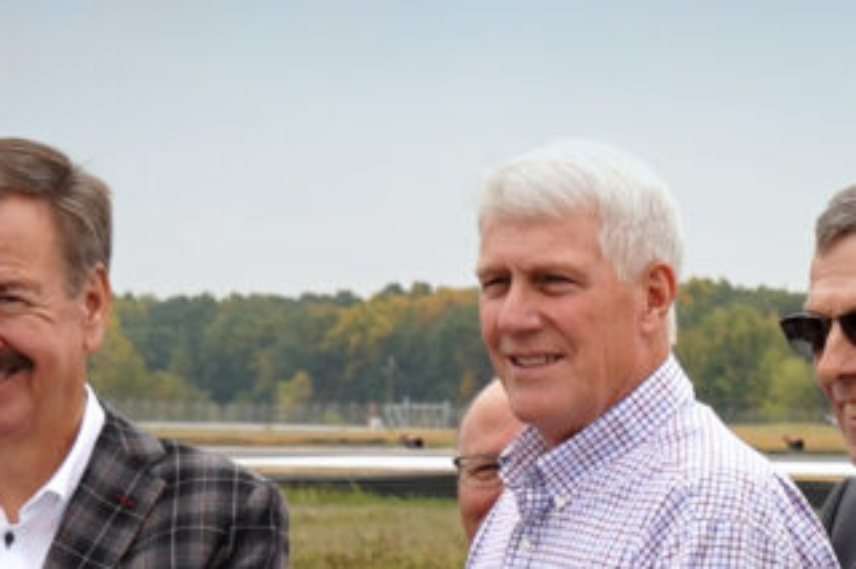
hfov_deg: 9.1
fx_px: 5323
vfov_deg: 6.1
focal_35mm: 224
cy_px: 701
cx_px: 1014
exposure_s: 1/500
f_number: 5.6
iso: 160
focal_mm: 28
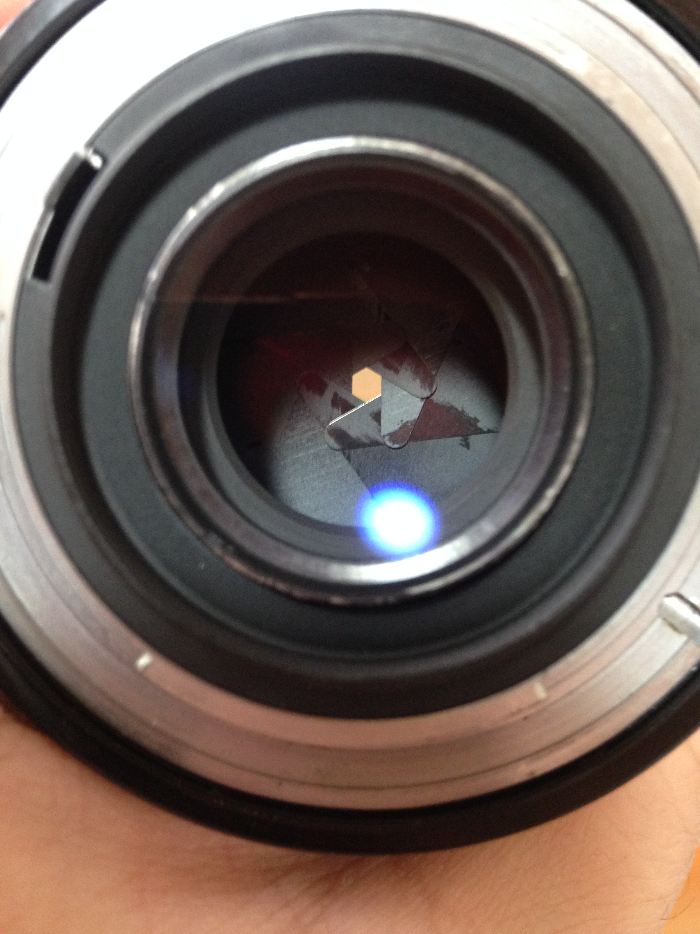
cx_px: 350
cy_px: 467
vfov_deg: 55.4
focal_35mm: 33
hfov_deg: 42.9
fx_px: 890
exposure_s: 1/20
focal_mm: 4.12
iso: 320
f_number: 2.4
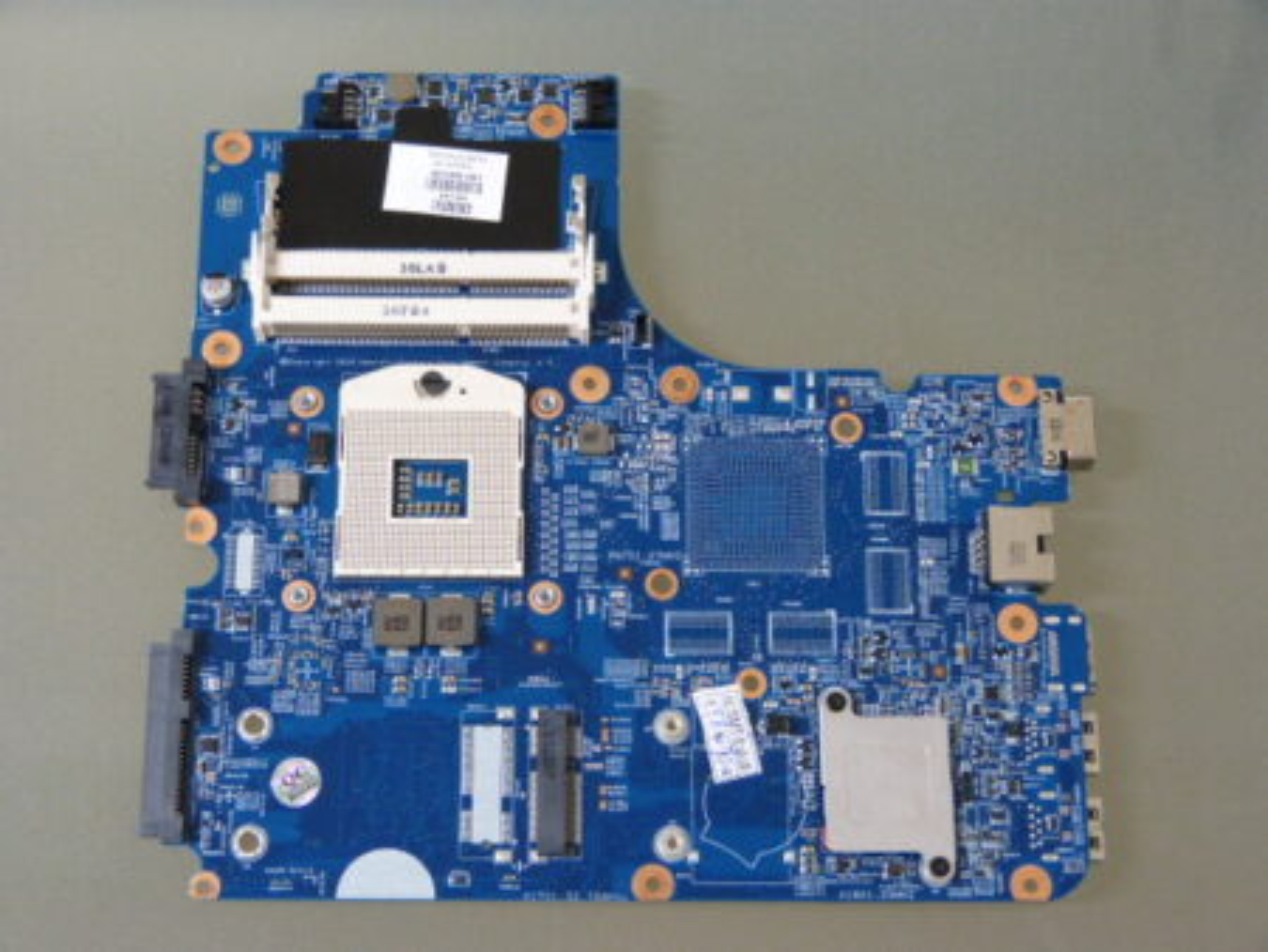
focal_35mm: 63
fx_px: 2309
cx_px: 634
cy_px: 476
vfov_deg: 23.3
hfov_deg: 30.7
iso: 400
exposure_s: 1/13
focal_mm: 11.3
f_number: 3.3
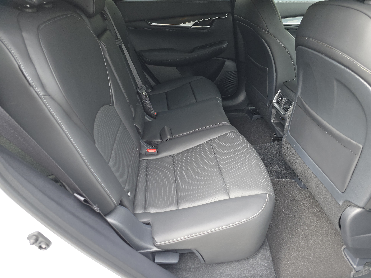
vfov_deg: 58.9
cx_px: 186
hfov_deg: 73.9
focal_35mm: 23
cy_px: 139
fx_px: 247
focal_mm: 6.3
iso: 64
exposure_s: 1/180
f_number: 1.7
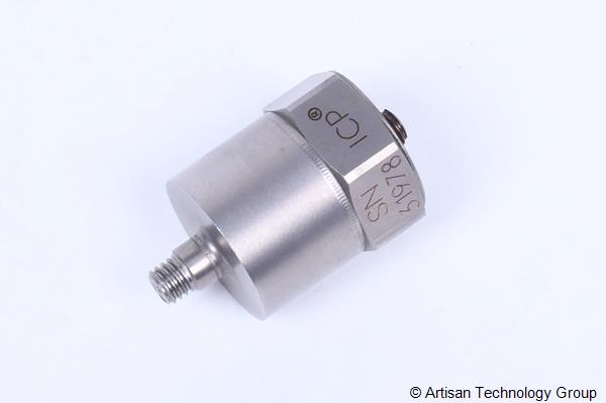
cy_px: 202
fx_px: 858
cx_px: 303
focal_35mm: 51
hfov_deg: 38.9
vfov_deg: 26.4
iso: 200
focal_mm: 34
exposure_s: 1/200
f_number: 14
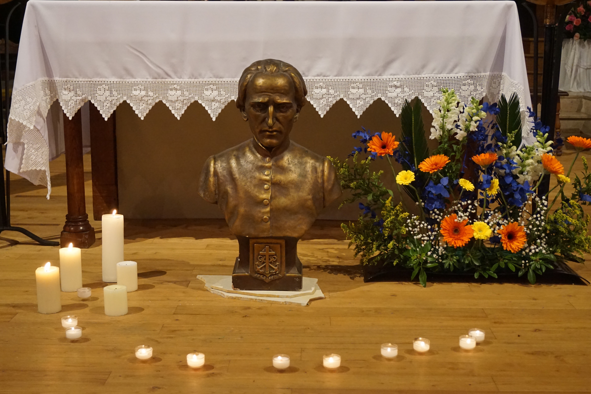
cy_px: 197
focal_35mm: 45
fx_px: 739
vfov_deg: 29.9
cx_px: 296
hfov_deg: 43.6
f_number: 4.5
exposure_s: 1/160
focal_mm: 30
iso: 2500
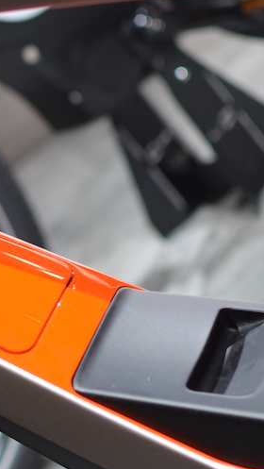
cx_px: -71
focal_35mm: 154
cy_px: 266
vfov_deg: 13.9
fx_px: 1920
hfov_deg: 7.8
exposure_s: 1/320
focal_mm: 35
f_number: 2
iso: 320
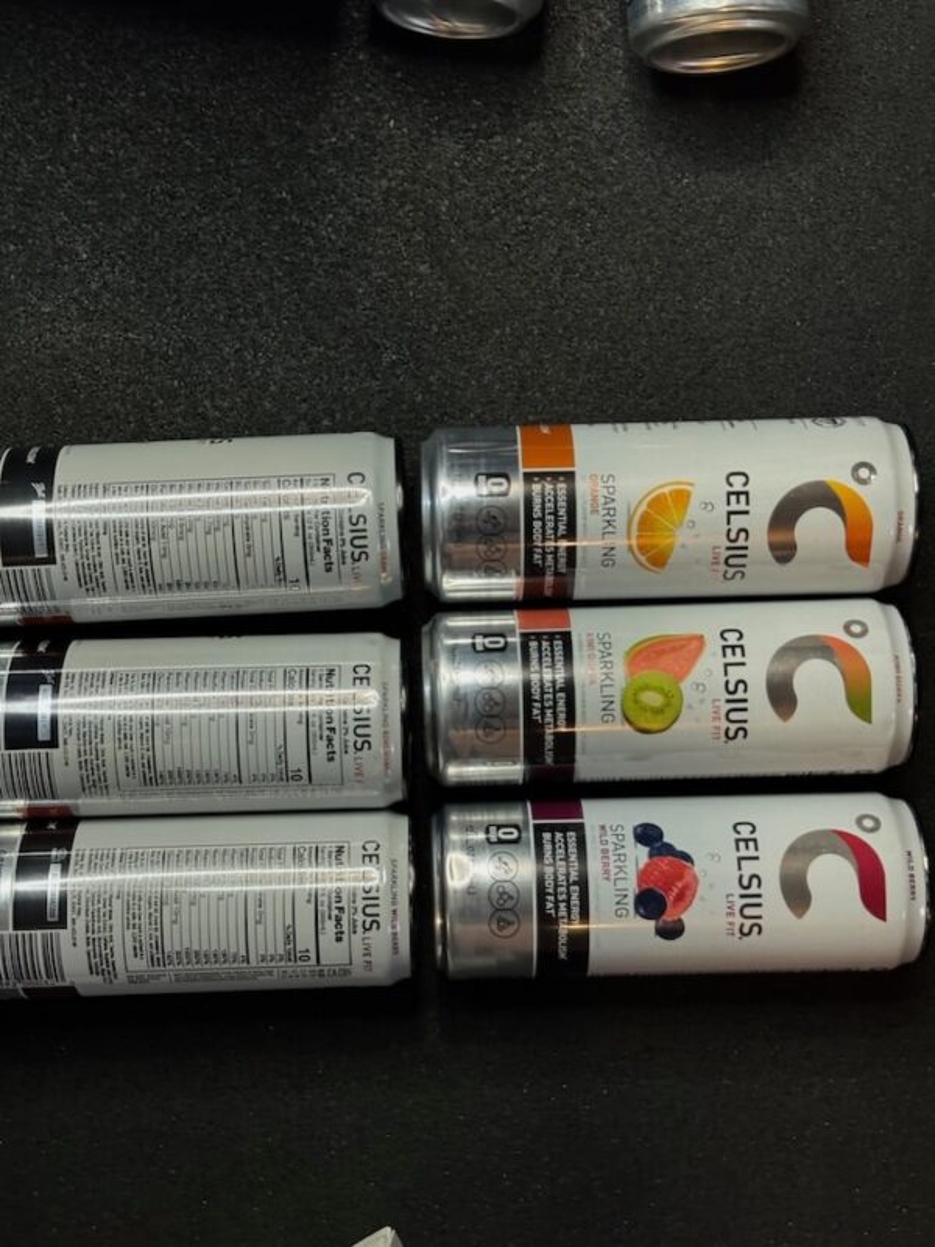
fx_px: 1729
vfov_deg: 39.7
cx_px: 468
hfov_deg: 30.3
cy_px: 624
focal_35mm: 48
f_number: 1.78
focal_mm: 6.76
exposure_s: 1/30
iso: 640
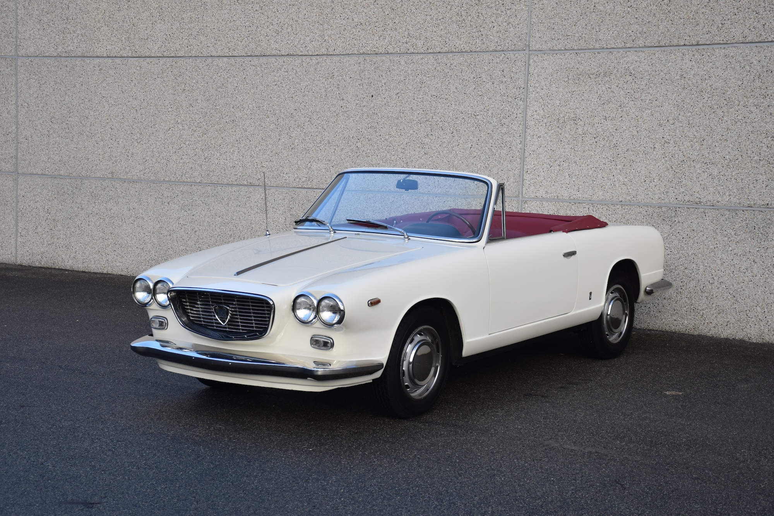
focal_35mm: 63
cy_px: 258
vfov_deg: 21.6
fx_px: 1354
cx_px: 387
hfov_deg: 31.9
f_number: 5.6
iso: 360
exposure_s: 1/250
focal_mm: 42
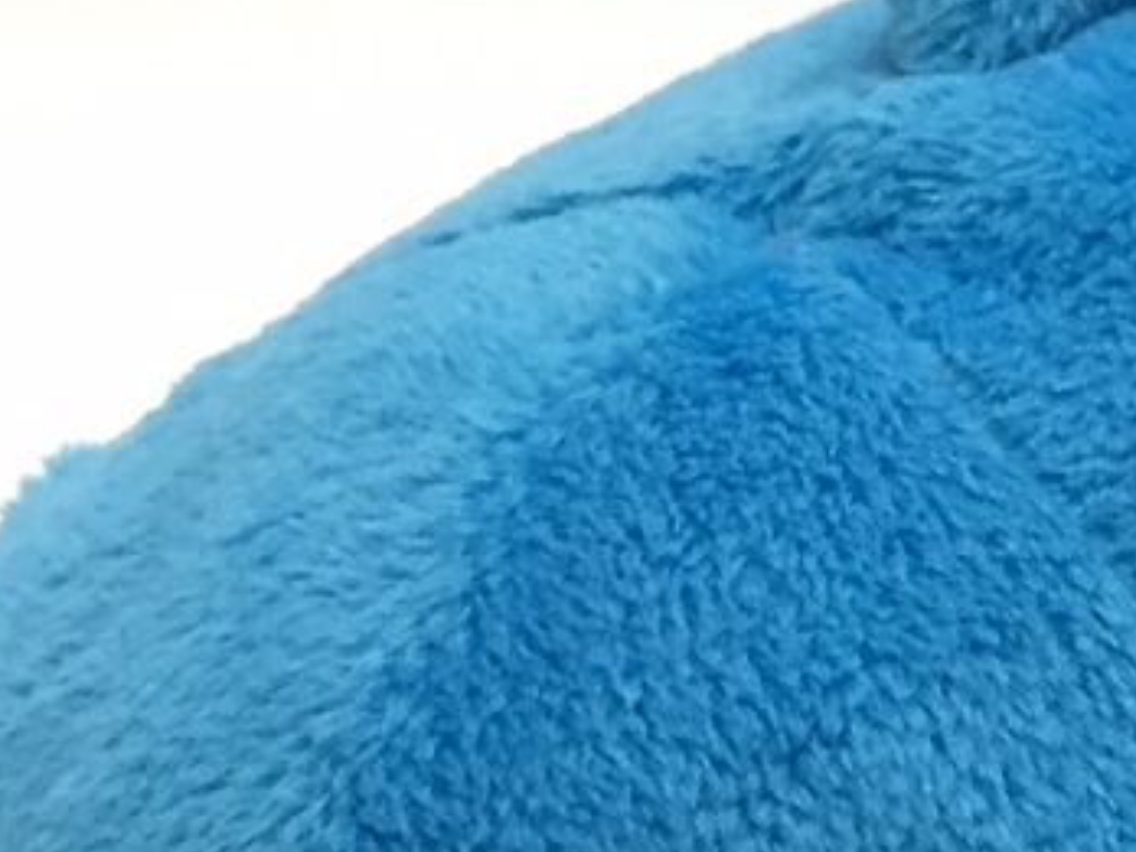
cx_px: 1322
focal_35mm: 136
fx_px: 4463
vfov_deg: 10.7
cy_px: 1038
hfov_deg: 14.1
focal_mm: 4.15
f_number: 2.2
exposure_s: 1/30
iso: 125
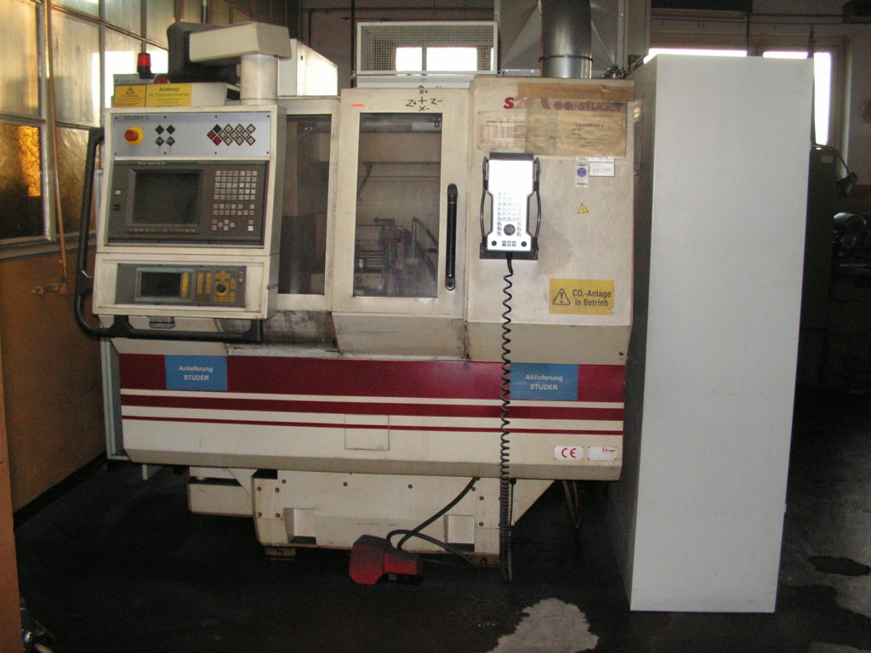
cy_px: 326
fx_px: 906
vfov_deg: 39.7
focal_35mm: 36
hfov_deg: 51.4
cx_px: 436
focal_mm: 6
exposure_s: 1/40
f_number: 3.2
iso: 160
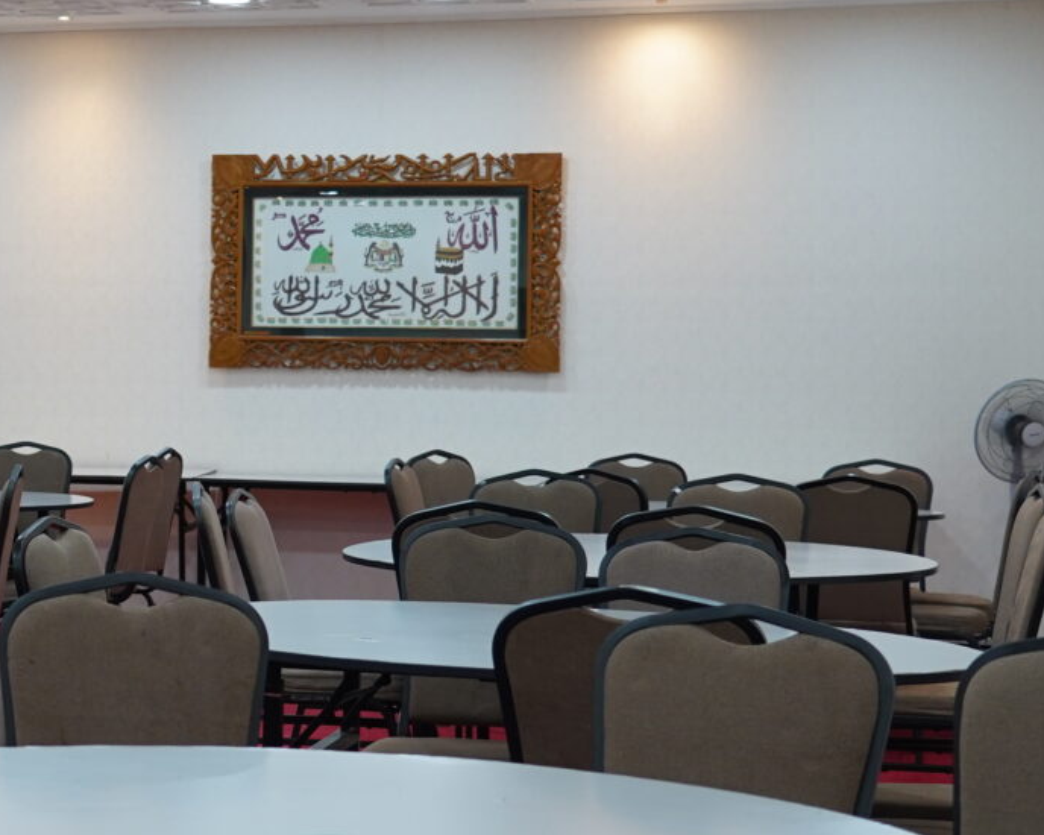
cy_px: 306
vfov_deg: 16.2
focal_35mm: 95
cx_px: -284
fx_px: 2935
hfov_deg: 18.8
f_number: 4
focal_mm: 34
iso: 800
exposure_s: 1/160
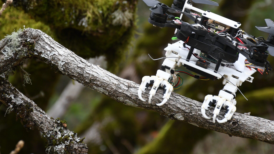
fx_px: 1480
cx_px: 156
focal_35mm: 204
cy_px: 48
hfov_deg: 10.6
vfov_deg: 6.0
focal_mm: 105
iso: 320
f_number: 7.1
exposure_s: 1/60
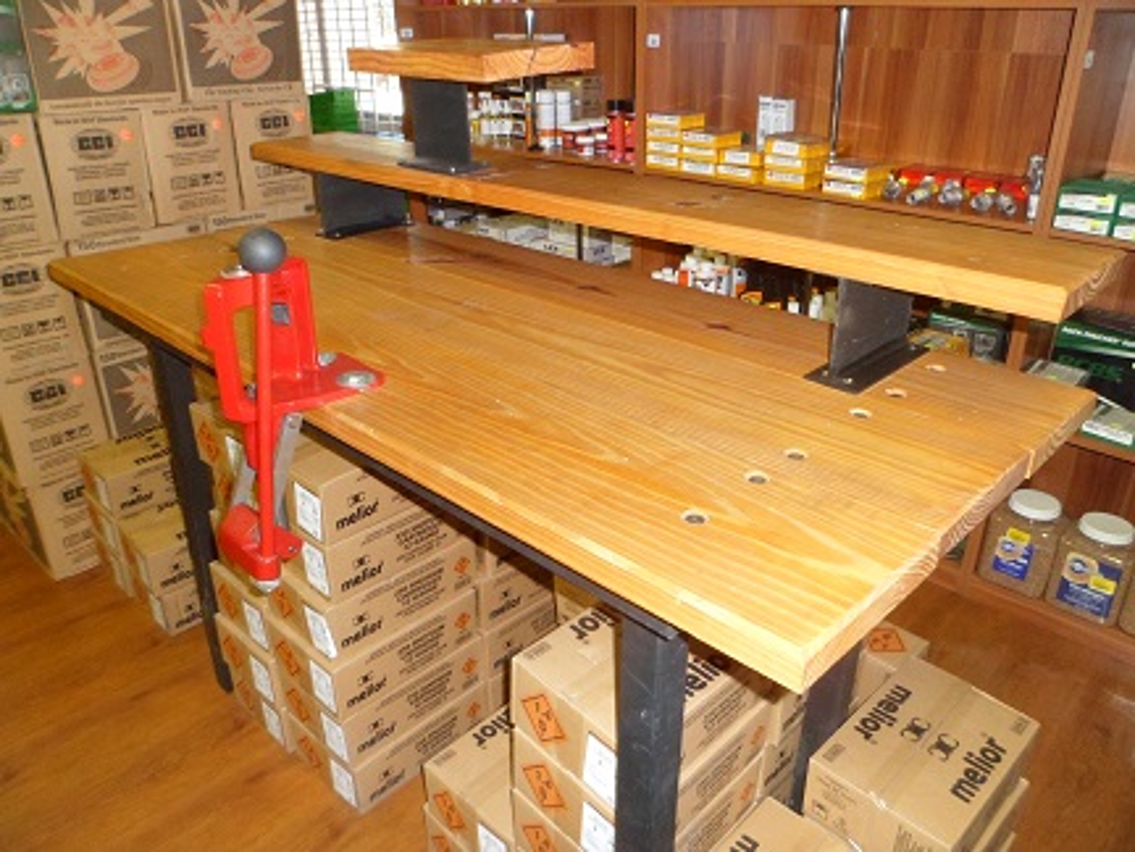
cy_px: 426
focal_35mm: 26
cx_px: 568
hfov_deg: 67.3
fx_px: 852
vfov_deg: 53.1
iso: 320
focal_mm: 4.9
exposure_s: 1/45
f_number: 3.3
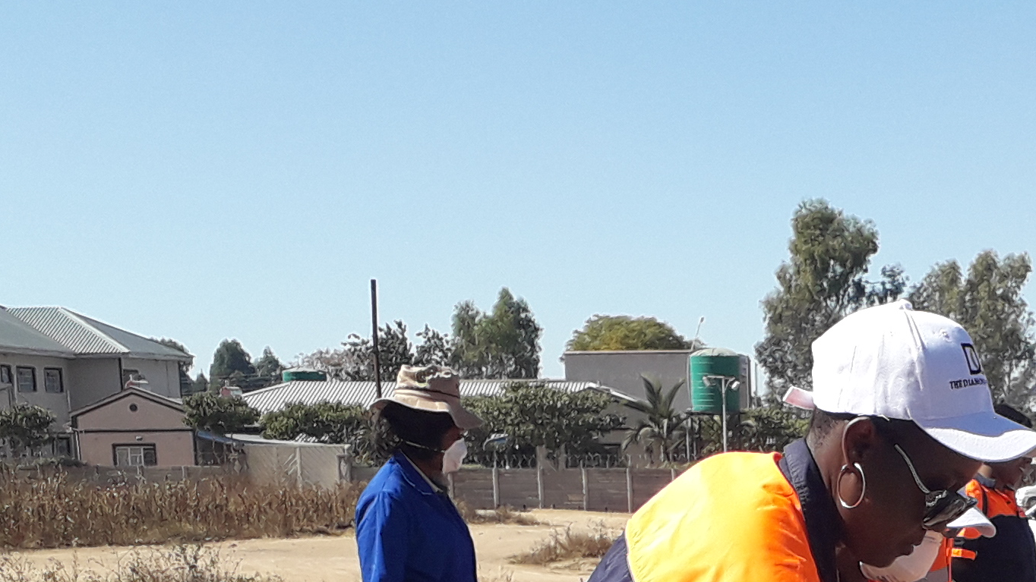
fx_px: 2445
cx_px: 955
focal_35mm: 89
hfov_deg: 23.2
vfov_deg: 12.7
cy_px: 961
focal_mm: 3.6
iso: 40
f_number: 1.9
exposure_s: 1/1302
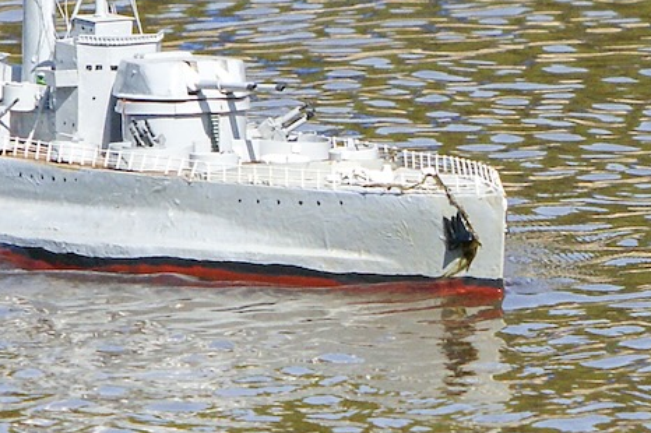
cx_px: 78
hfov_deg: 2.2
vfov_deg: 1.4
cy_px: 0
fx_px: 17112
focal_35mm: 947
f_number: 8
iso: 400
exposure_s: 1/1000
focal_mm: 230
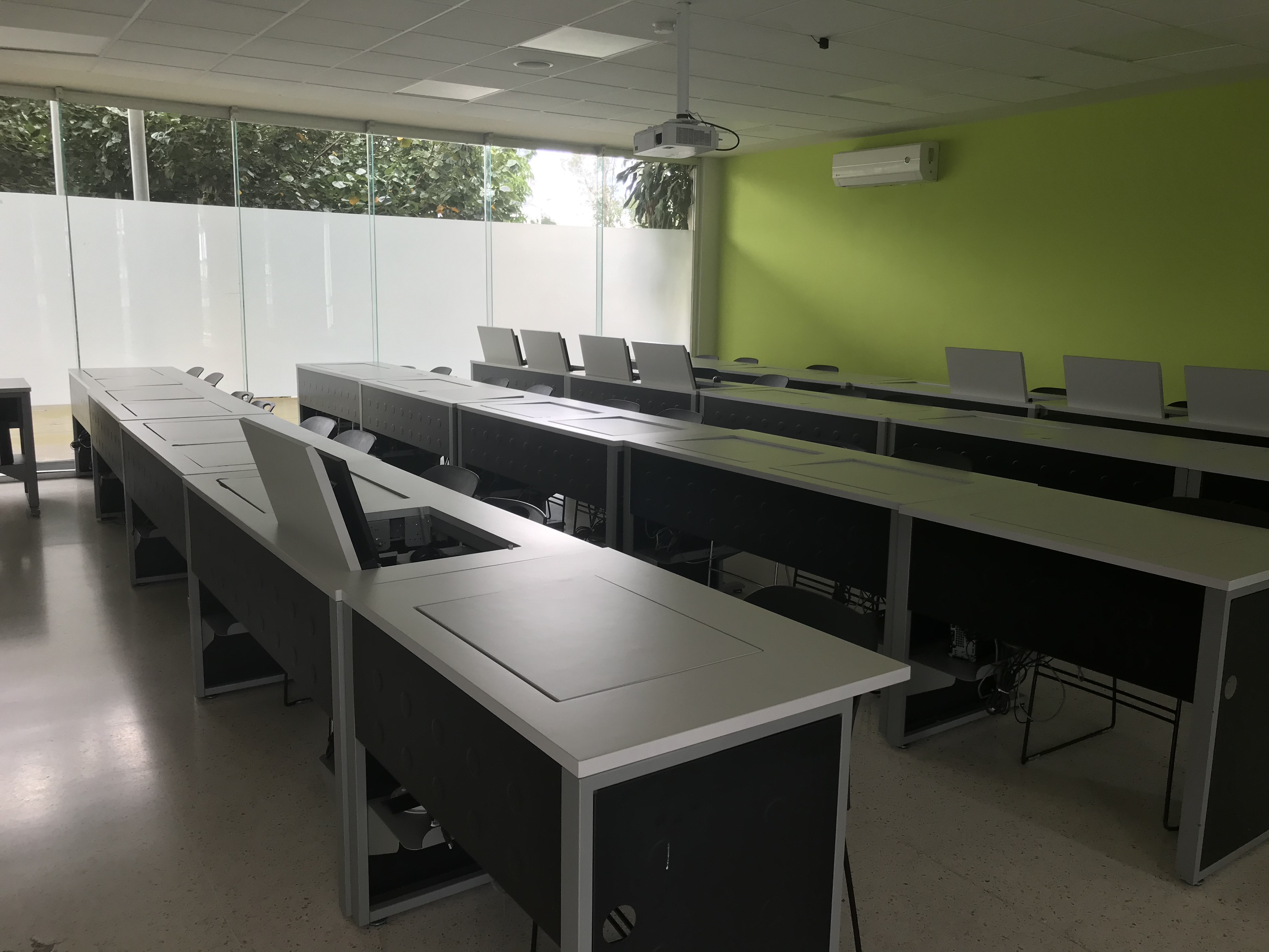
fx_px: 1026
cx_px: 634
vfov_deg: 49.7
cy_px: 476
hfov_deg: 63.4
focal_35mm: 28
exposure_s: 1/120
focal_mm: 3.99
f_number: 1.8
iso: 32
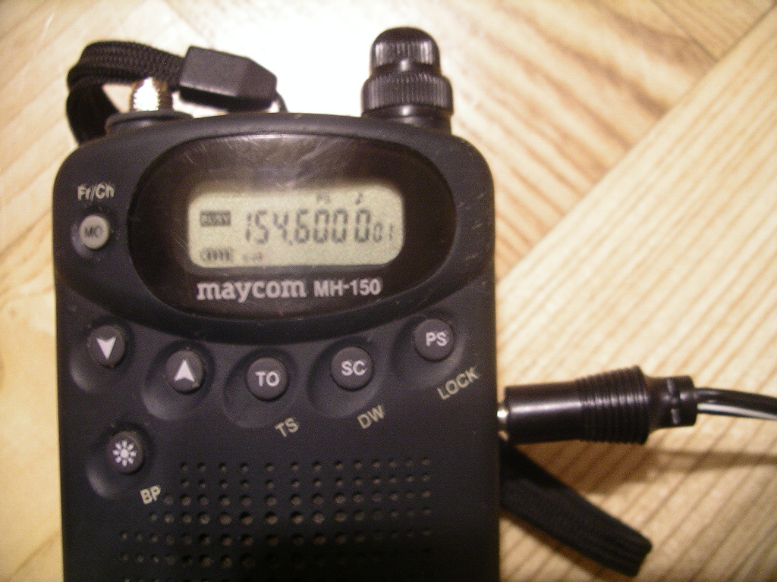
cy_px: 291
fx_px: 831
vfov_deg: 38.7
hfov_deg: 50.1
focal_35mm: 37
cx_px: 388
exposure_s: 1/3.7
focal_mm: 7.8
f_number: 2.8
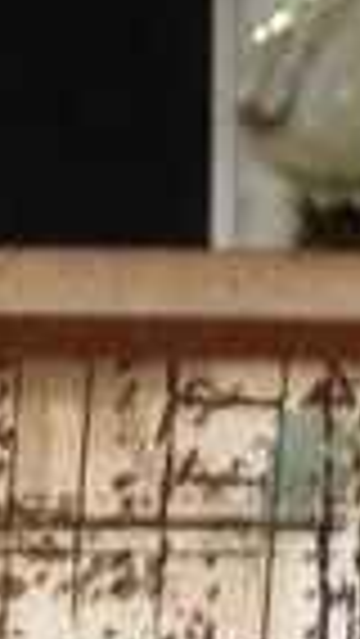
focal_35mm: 201
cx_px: -475
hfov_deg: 5.8
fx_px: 3407
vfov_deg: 10.1
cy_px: 1202
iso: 320
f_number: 2.4
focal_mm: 4.28
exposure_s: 1/20
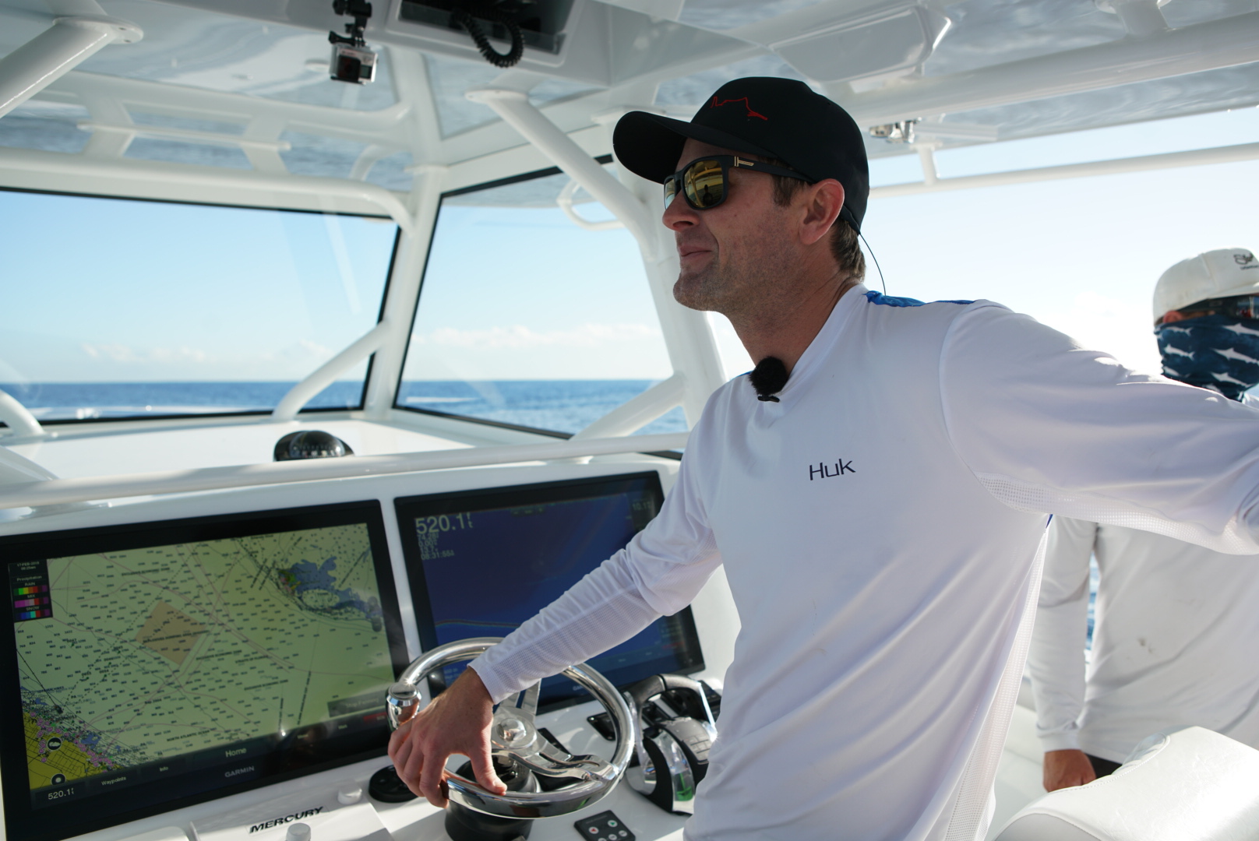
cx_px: 630
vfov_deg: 43.7
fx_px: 1050
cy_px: 420
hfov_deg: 61.9
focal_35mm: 30
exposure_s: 1/640
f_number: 5
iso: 160
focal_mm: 30
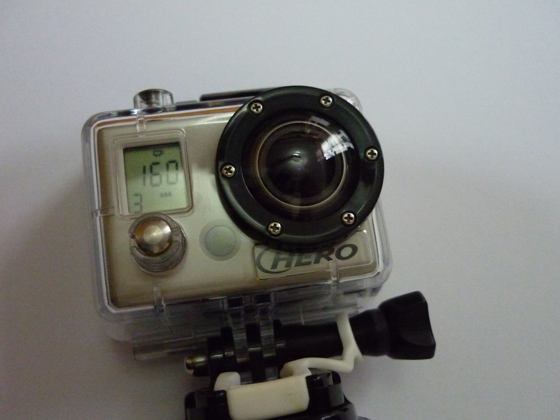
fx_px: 534
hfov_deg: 55.4
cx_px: 280
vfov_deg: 42.9
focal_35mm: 33
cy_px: 210
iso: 800
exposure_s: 1/40
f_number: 2.8
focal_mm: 5.5
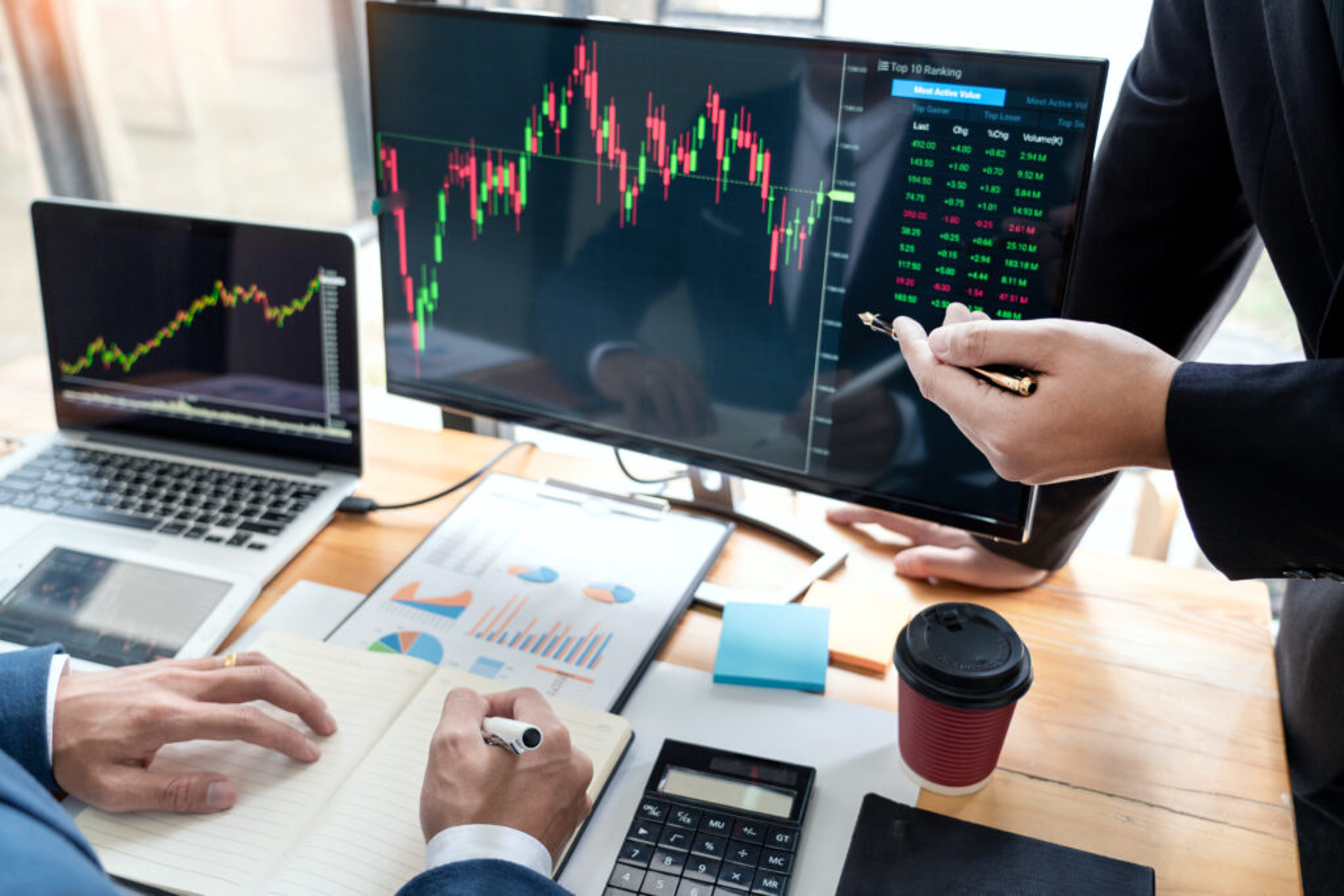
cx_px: 672
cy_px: 448
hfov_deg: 58.7
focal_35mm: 32
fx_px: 1195
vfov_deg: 41.1
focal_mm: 32
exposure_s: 1/80
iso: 400
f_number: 4
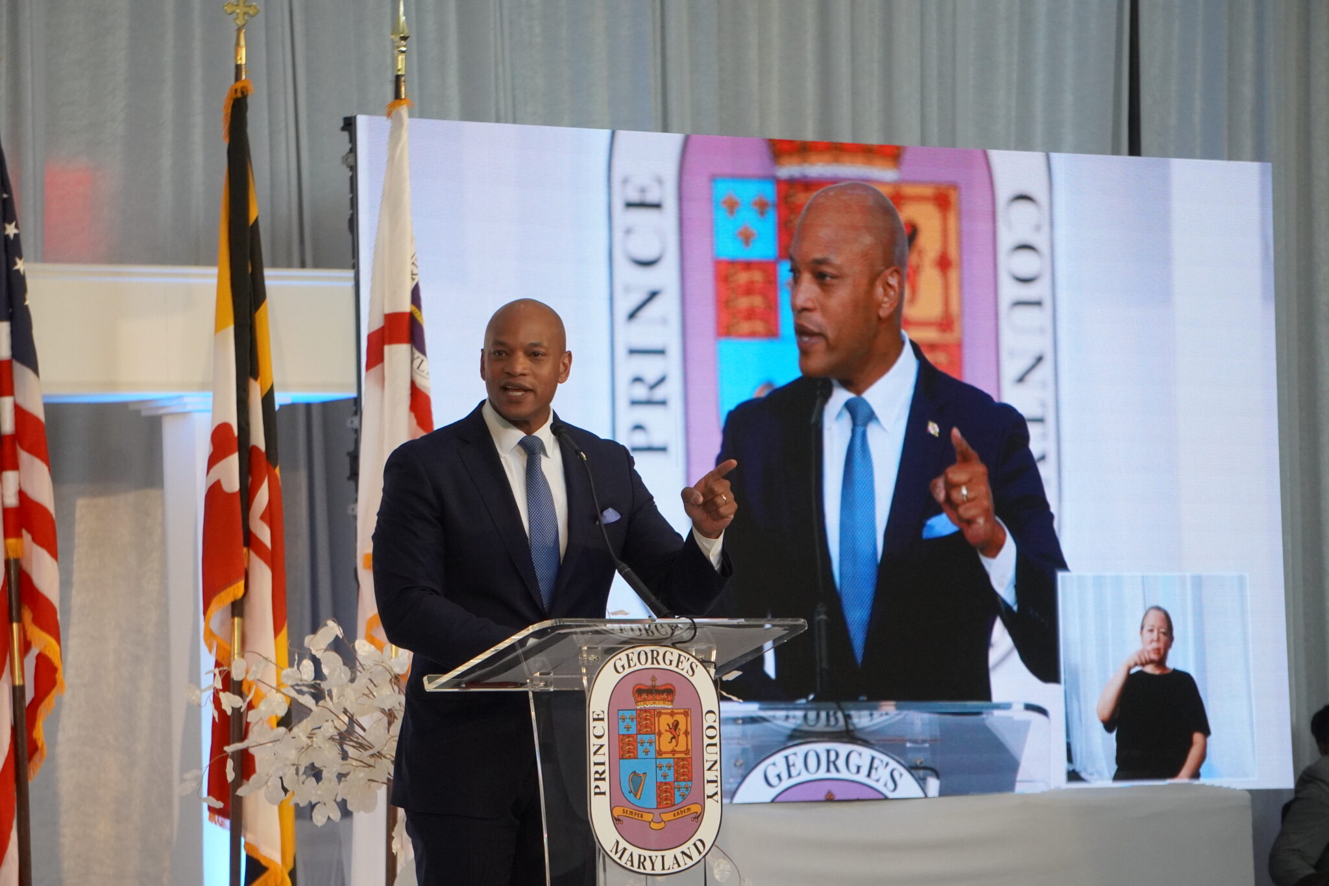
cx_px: 664
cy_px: 443
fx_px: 7308
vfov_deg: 6.9
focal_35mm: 198
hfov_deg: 10.4
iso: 2500
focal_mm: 132
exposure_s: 1/250
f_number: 5.6
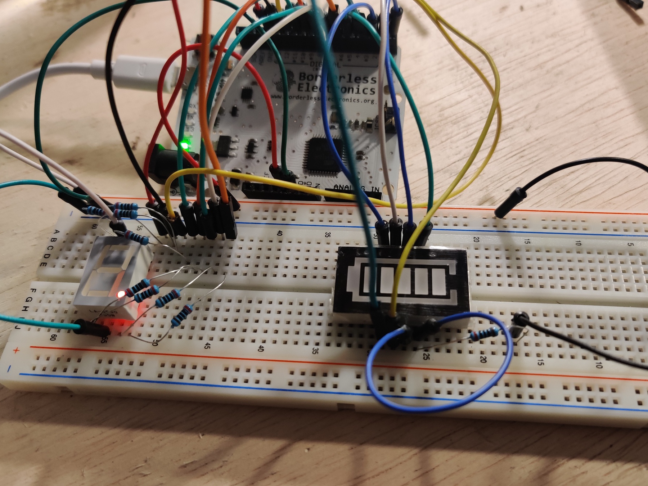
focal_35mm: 30
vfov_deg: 46.8
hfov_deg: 59.9
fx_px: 562
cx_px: 355
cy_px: 236
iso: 640
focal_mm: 4.75
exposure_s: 1/50
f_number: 1.65
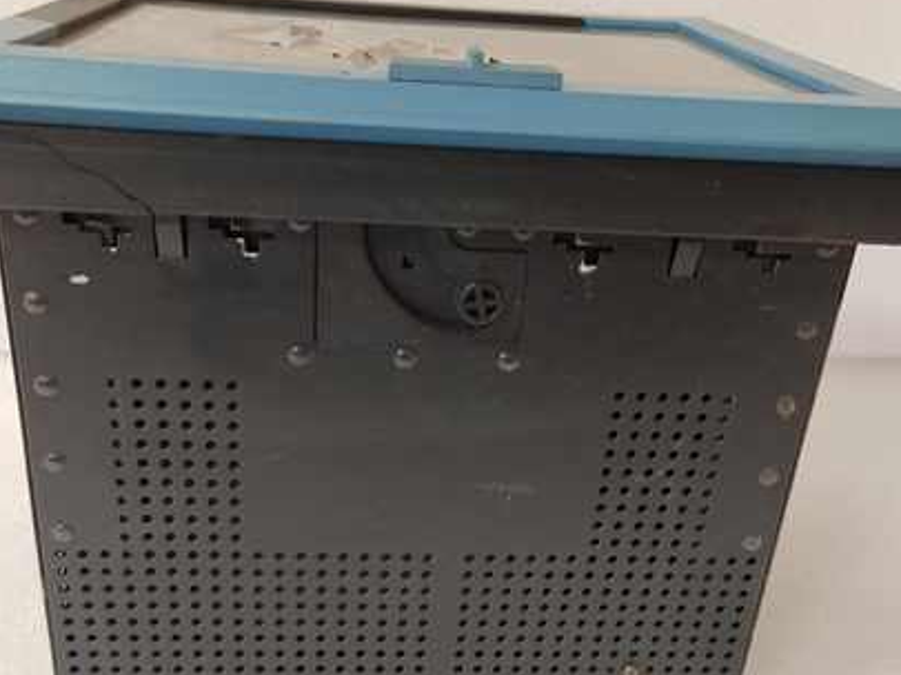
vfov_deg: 41.7
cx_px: 431
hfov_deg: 54.0
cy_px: 324
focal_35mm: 34
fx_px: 884
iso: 1622
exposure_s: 1/50
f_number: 1.9
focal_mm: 5.52
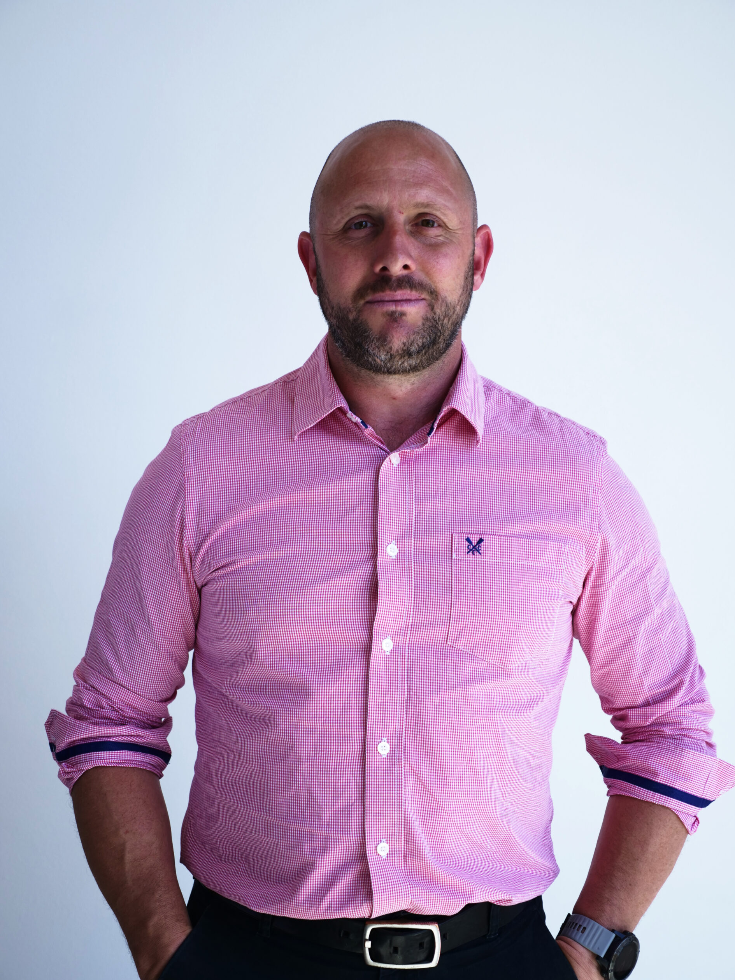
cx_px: 370
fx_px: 1727
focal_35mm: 61
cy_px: 495
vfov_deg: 31.7
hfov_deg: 24.0
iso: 100
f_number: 2.8
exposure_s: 1/160
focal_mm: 30
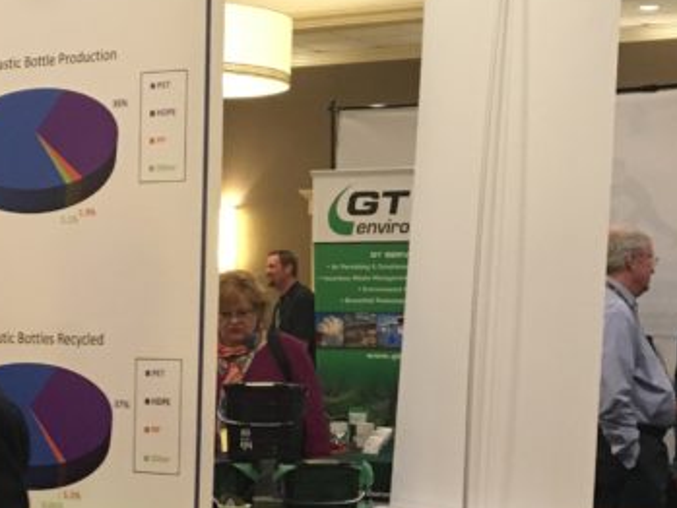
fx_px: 1663
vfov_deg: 17.4
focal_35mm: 85
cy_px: 250
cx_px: 376
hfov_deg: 23.0
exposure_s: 1/30
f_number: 2.2
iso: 250
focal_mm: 4.15
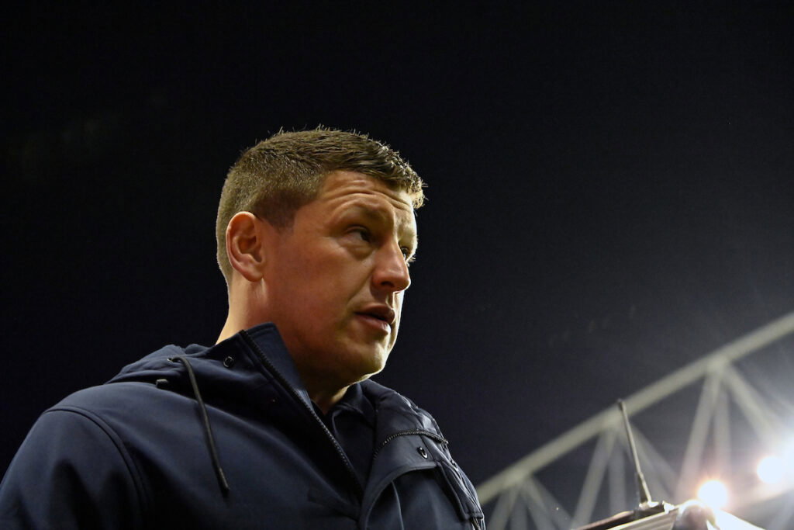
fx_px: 1544
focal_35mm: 70
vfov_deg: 19.5
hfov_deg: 28.8
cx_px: 397
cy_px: 265
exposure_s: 1/400
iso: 4000
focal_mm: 70
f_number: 4
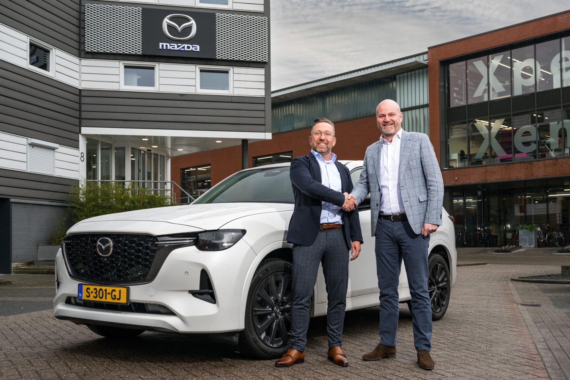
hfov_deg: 50.7
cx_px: 285
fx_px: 602
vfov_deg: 35.0
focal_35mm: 38
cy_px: 190
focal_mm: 38
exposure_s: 1/80
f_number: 8
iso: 400
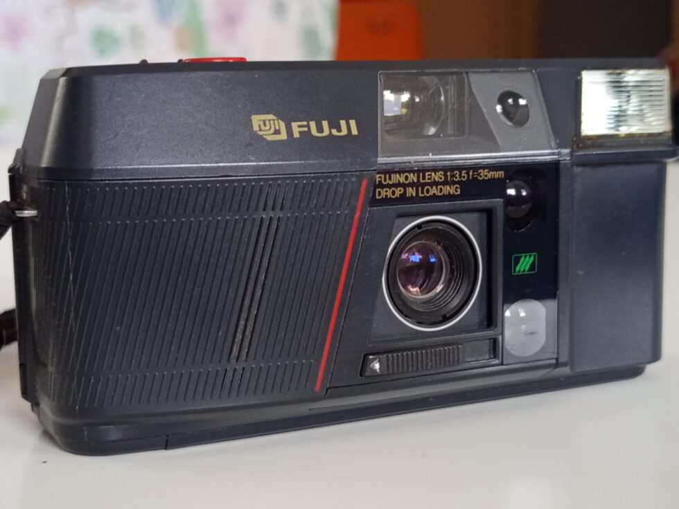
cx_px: 340
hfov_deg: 33.8
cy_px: 254
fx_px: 1118
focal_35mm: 57
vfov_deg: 25.7
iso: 1977
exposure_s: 1/20
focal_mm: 5.24
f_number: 1.7
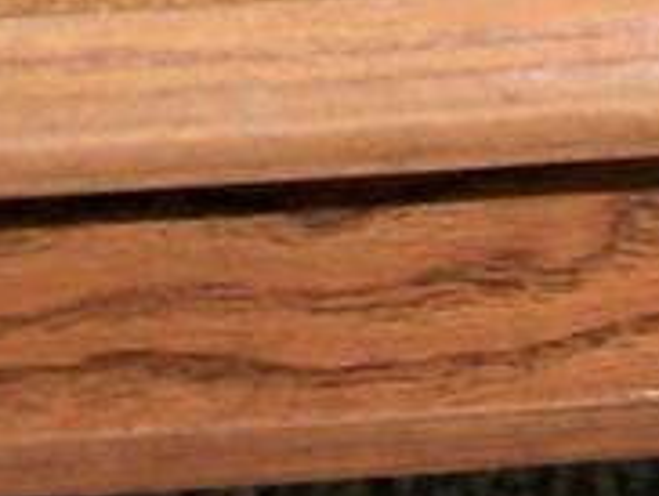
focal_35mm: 237
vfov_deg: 5.8
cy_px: -1073
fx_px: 4518
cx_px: 1323
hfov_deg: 8.0
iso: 80
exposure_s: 1/64
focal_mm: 6
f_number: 2.7
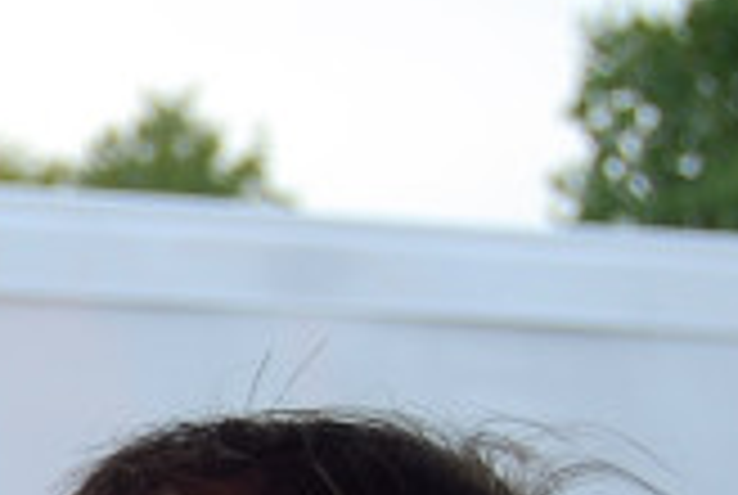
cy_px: 934
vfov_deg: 3.5
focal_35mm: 394
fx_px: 8092
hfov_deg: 5.1
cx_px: -891
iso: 100
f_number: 6.3
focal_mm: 42
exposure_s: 1/160
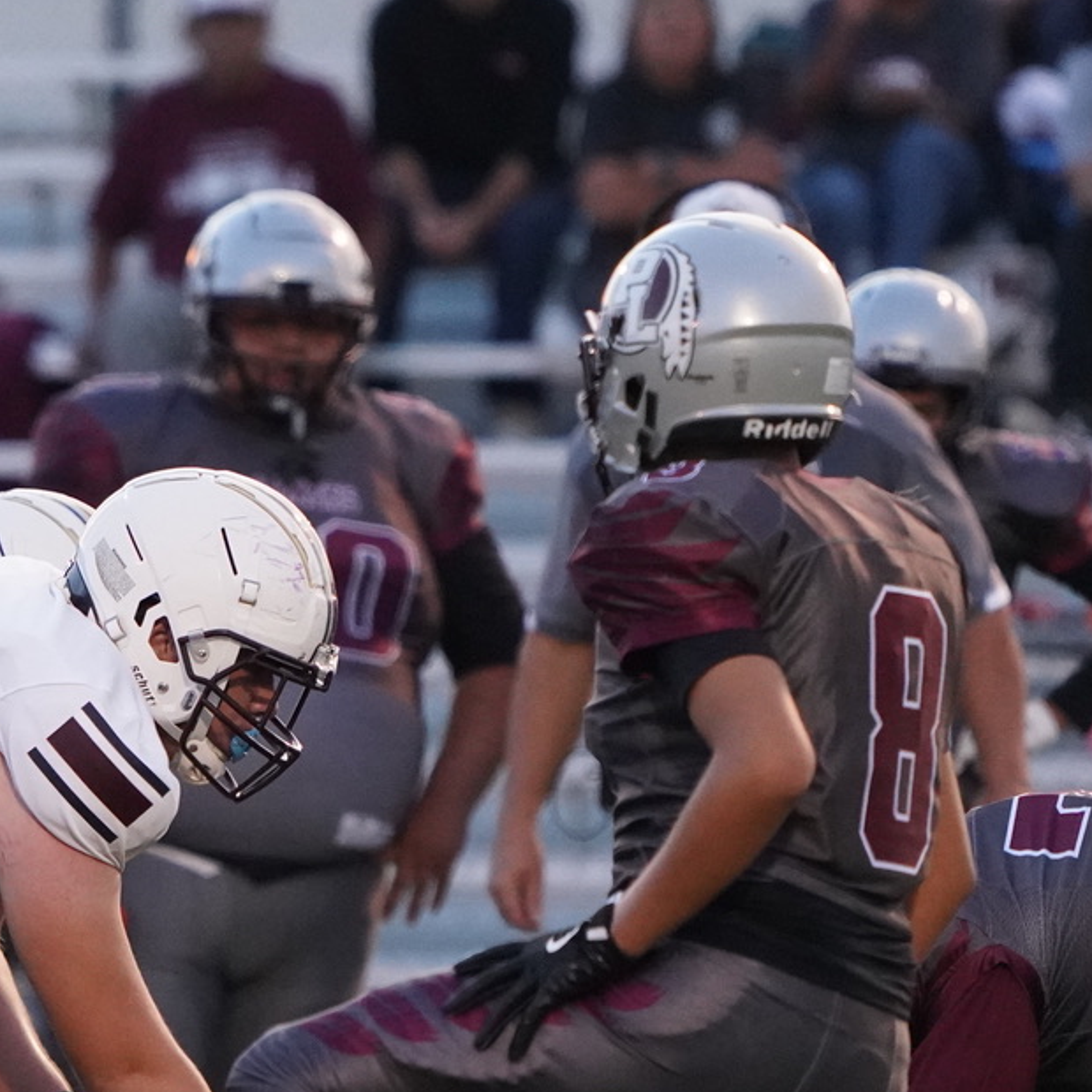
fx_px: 48432
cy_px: 610
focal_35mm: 1357
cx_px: -340
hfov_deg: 1.3
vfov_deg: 1.3
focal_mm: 430
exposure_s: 1/500
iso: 5000
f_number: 6.3
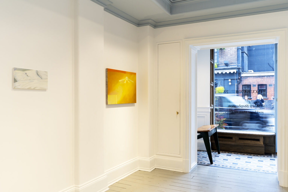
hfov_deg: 63.7
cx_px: 144
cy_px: 96
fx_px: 232
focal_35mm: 29
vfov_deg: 45.0
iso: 100
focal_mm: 29
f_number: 9
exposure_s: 1/6
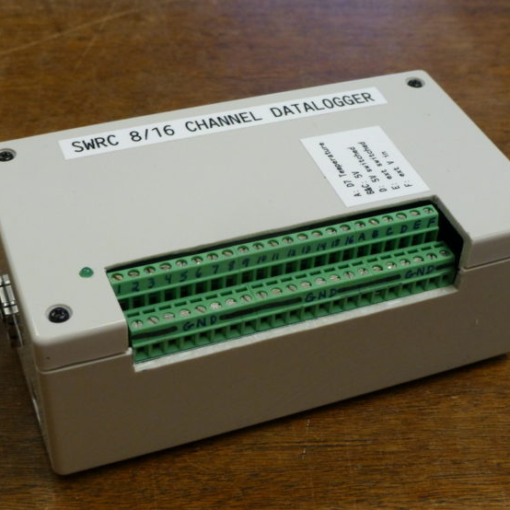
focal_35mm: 61
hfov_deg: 28.2
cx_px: 253
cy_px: 255
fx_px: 1017
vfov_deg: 28.2
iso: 320
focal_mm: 9
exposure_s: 1/60
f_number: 4.4
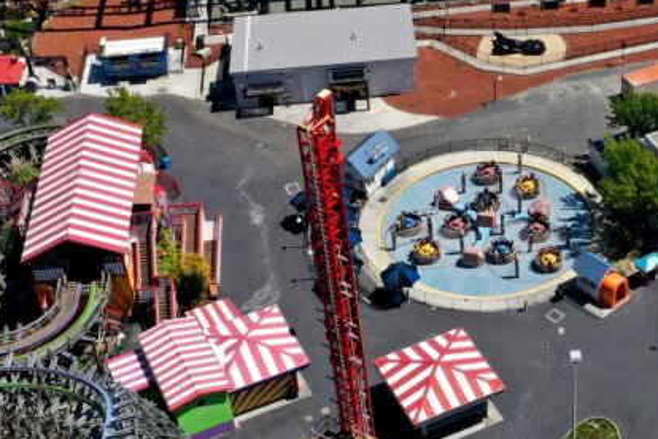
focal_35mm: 73
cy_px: 227
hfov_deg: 27.1
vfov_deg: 18.7
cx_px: 547
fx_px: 1334
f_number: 6.3
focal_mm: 10.26
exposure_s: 1/500
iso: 100
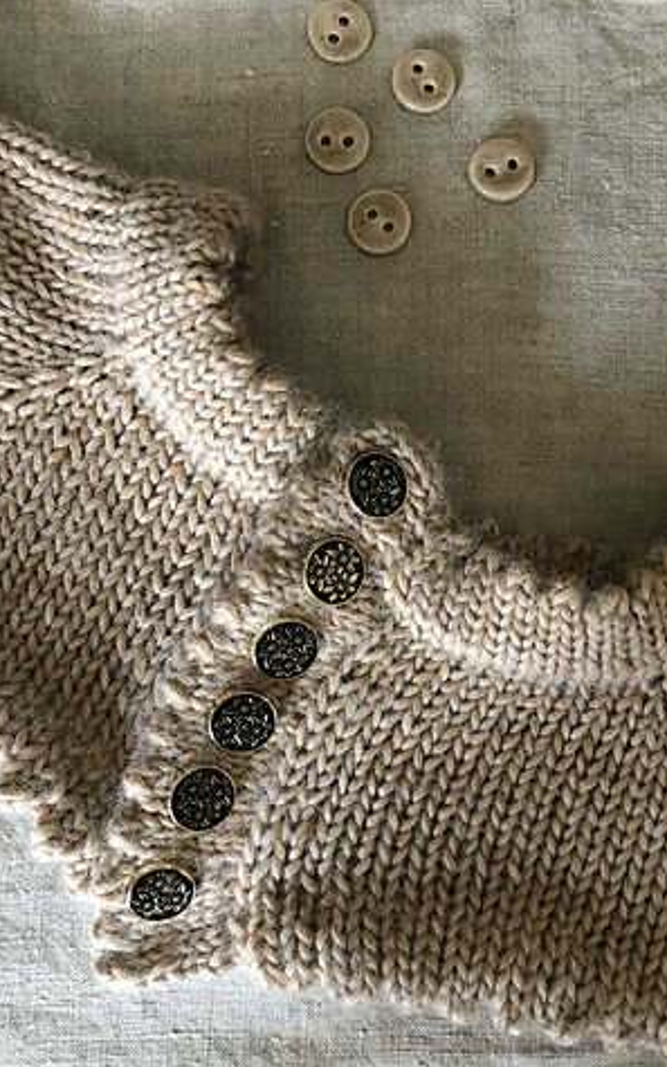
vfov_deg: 49.3
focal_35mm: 40
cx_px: 375
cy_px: 535
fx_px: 1163
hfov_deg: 32.0
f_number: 1.8
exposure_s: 1/15
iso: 80
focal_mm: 3.99
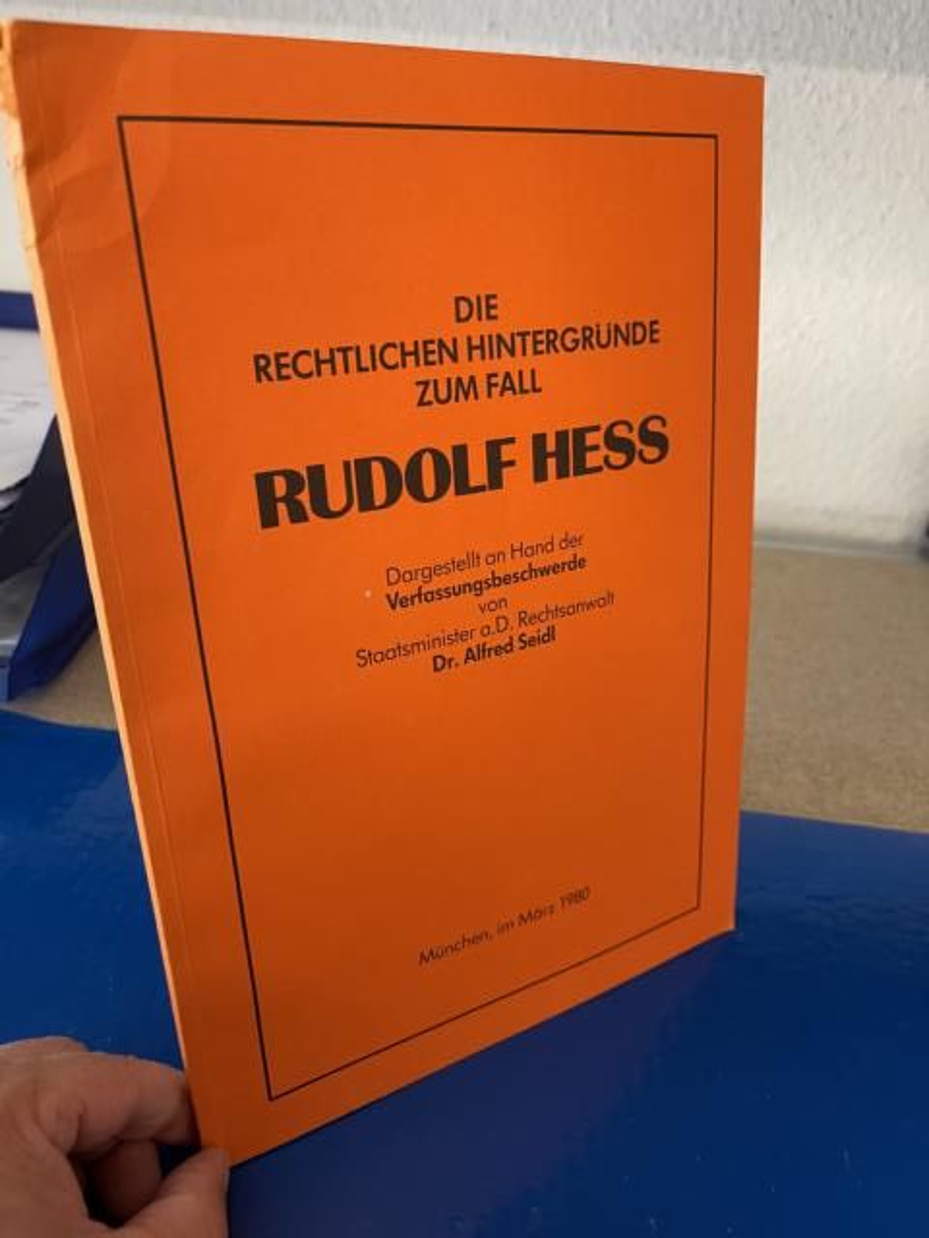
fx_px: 930
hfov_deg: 53.1
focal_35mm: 26
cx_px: 464
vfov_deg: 67.3
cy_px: 619
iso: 320
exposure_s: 1/50
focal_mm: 5.1
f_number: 1.6
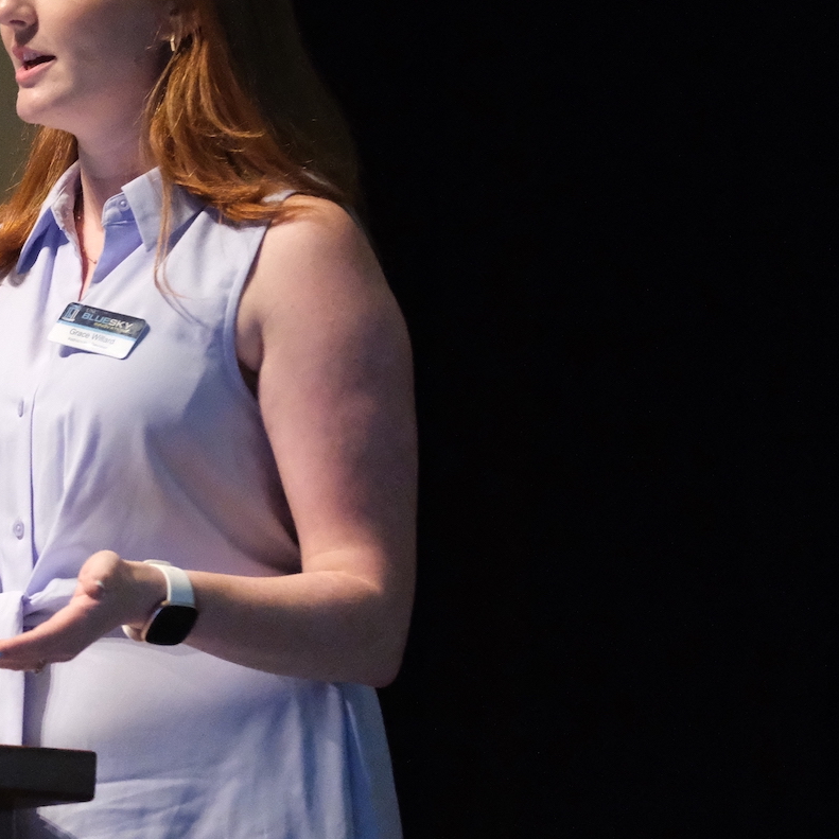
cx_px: -207
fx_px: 12367
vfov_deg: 3.9
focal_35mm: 451
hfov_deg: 3.9
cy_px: 364
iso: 12800
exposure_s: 1/450
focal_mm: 140
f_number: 2.8
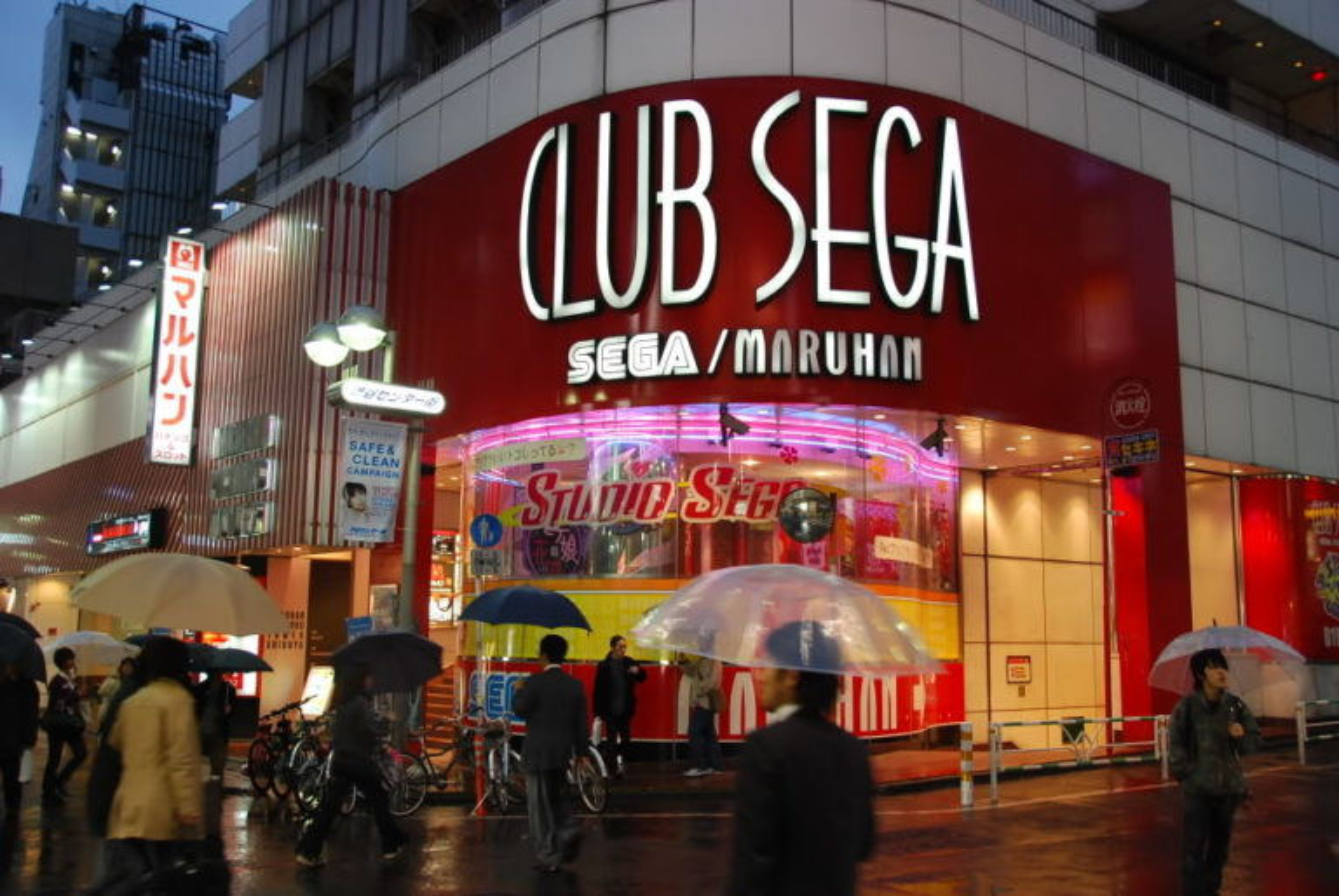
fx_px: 1229
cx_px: 670
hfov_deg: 57.2
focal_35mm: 33
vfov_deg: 40.1
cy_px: 448
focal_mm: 22
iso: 800
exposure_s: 1/30
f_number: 3.8
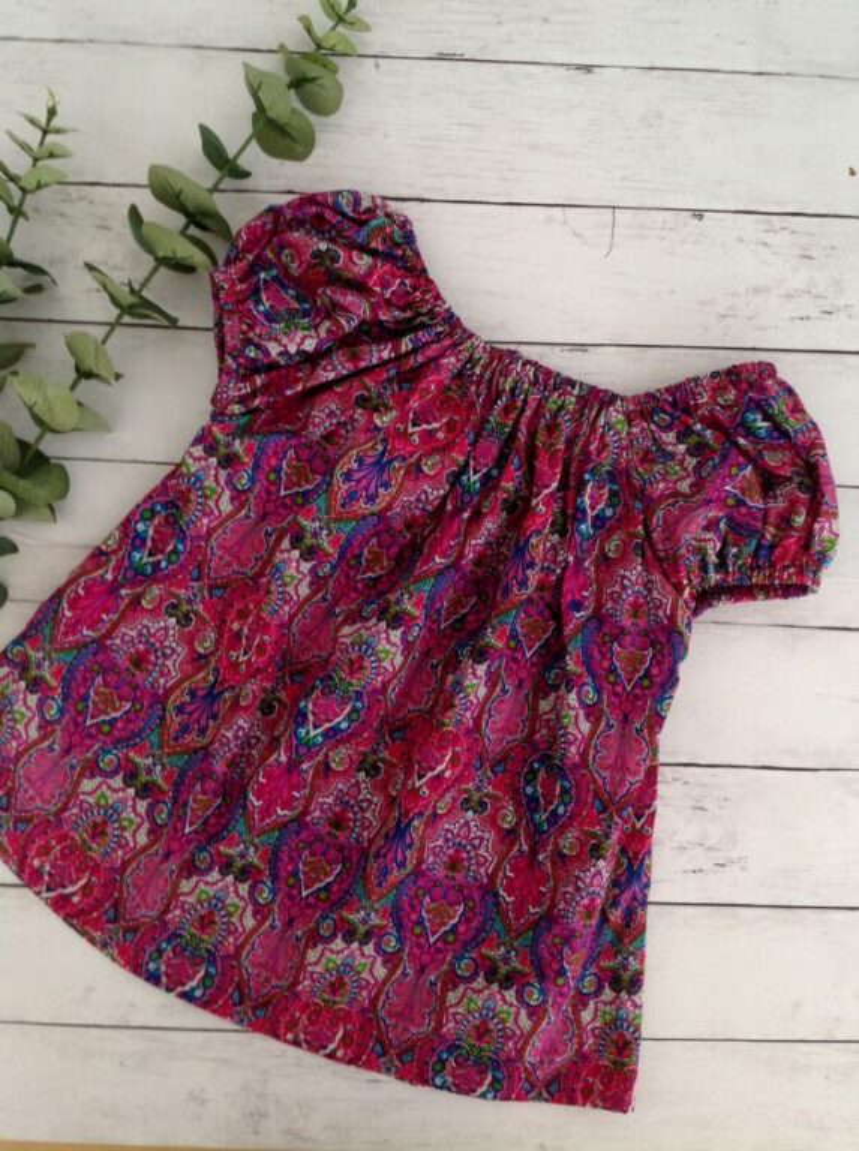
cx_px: 430
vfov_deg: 52.7
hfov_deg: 40.6
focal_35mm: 35
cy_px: 576
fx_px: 1162
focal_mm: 4.28
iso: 50
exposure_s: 1/40
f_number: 2.4
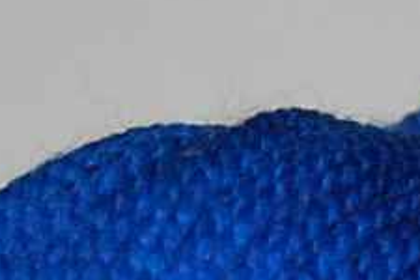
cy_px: 829
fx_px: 4087
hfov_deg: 5.7
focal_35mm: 350
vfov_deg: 3.8
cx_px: 836
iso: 400
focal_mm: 35
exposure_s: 1/60
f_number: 4.8
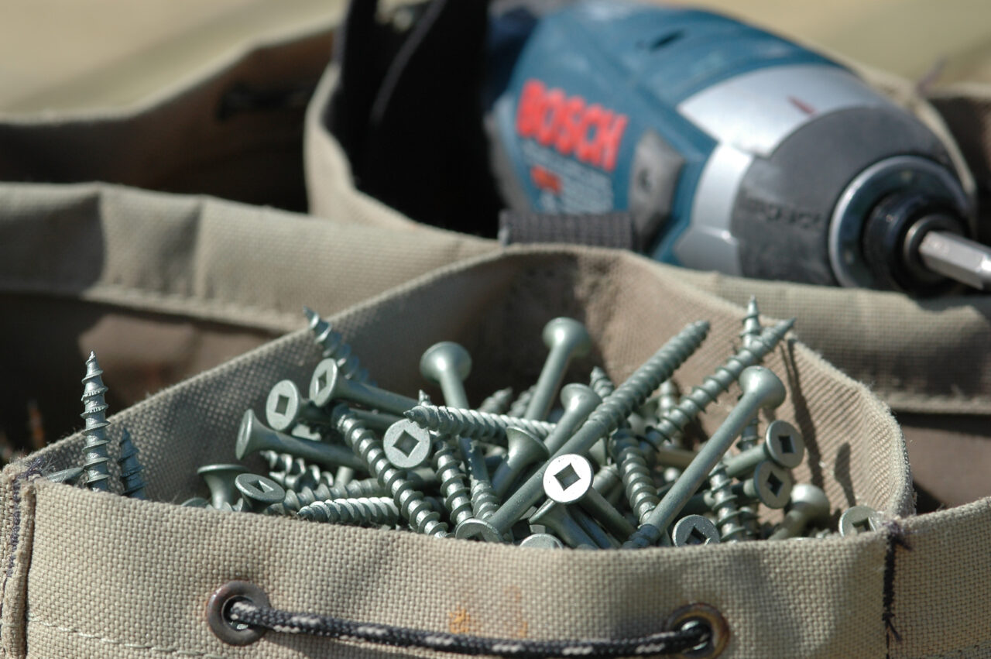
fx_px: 4332
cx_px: 496
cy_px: 330
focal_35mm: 158
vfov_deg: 8.7
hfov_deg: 13.1
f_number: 8
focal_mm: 105
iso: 200
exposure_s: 1/500
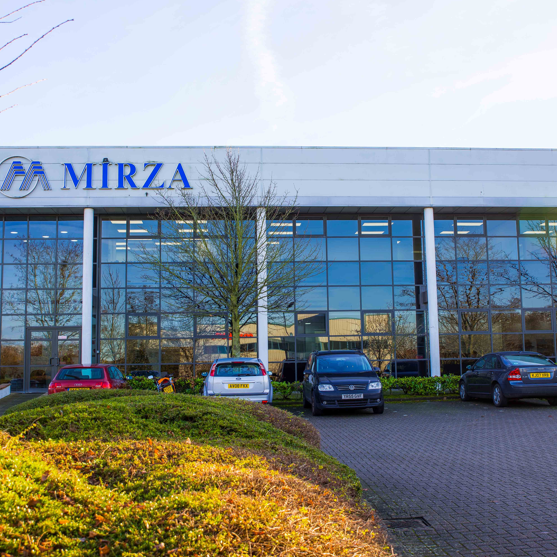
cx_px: 266
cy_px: 277
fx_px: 746
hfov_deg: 40.9
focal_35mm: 41
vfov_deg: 40.9
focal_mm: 32
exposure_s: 1/40
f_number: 5
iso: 100
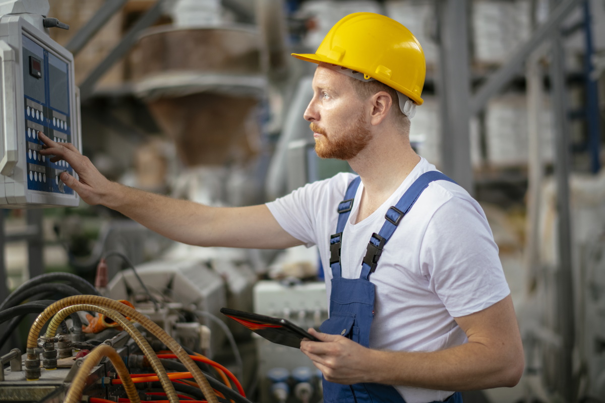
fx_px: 975
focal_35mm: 58
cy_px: 202
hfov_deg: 34.5
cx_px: 302
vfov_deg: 23.4
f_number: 1.4
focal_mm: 58
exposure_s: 1/1000
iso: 400
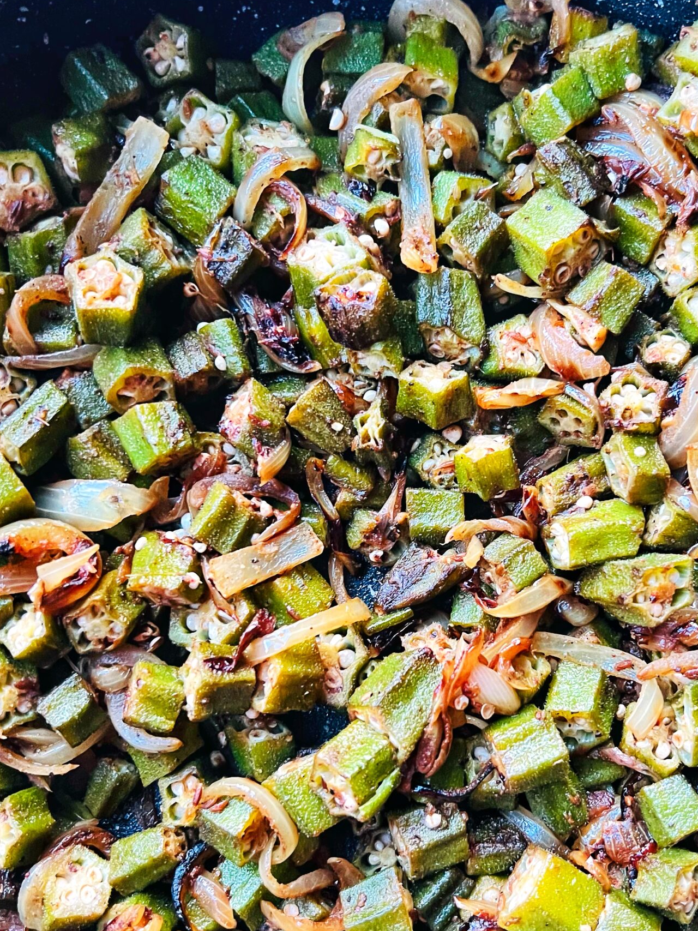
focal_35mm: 39
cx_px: 414
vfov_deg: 47.8
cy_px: 507
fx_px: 1049
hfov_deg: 36.7
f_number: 1.5
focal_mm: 5.7
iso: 500
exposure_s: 1/50
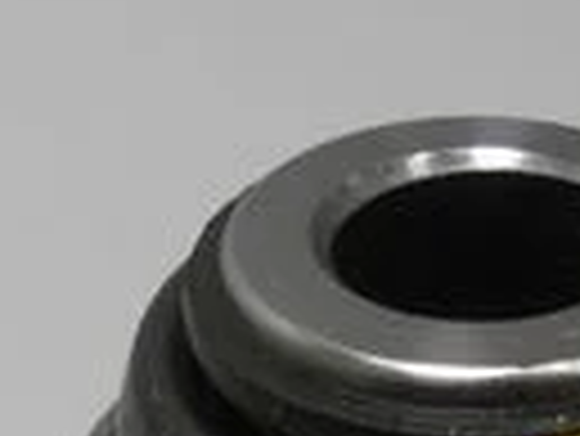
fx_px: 2063
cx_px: 450
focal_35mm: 123
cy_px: 773
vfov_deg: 11.3
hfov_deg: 15.9
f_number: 3.5
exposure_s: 1/50
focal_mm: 5.8
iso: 200
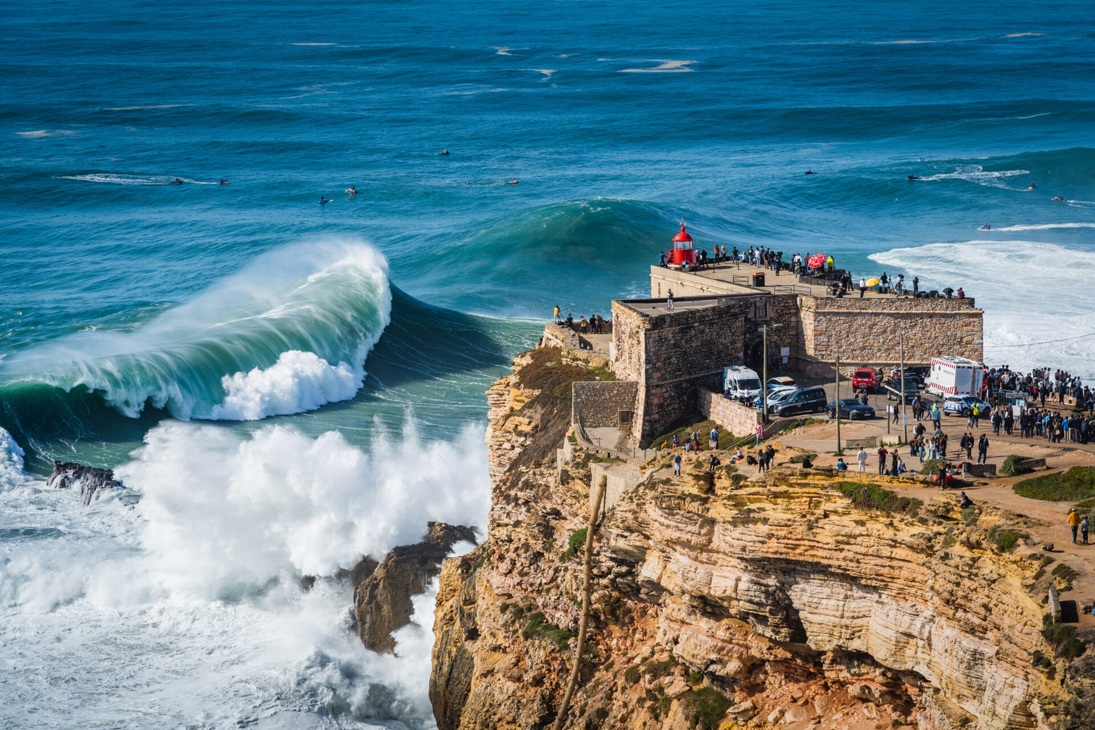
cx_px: 548
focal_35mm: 105
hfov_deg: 19.5
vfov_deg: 13.0
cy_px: 365
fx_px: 3194
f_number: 8
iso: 100
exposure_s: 1/400
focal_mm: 105
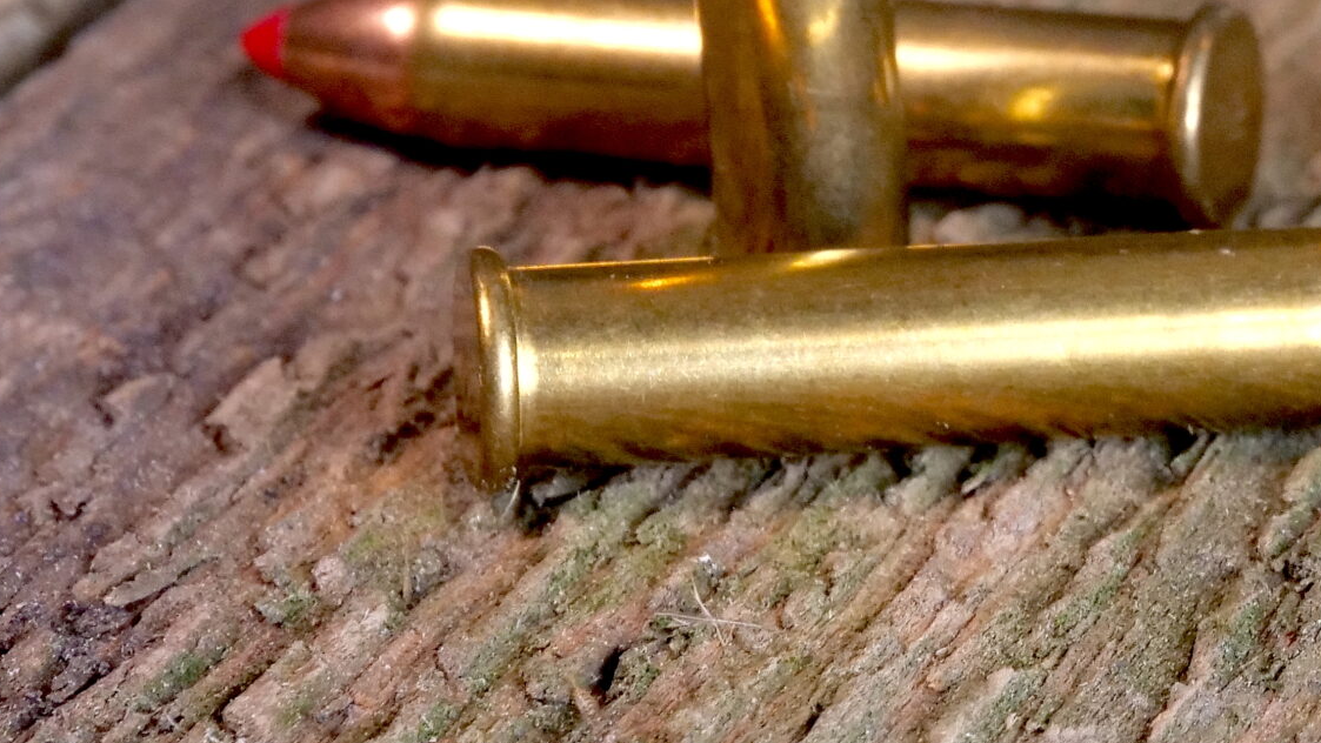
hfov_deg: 7.2
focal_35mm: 298
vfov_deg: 4.1
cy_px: -123
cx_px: 1488
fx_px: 10439
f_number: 14
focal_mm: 60
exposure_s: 1/80
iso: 1600
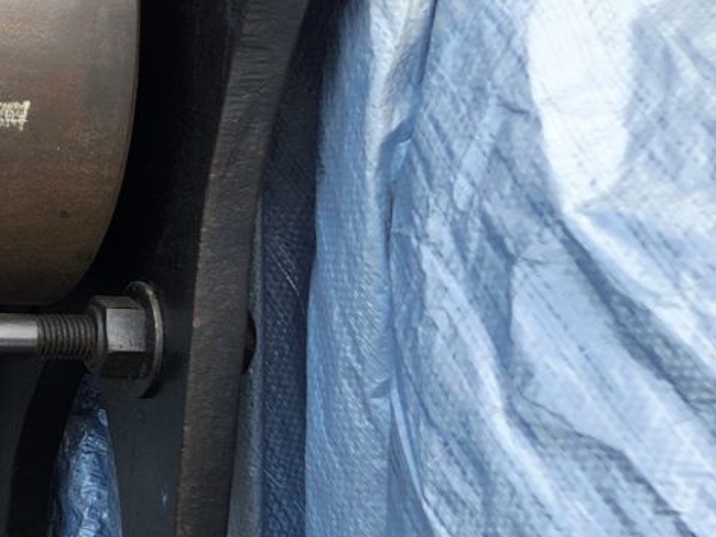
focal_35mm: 100
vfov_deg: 14.8
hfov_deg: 15.7
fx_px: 2068
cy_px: 326
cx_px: -696
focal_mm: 5.4
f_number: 1.8
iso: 20
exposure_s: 1/193
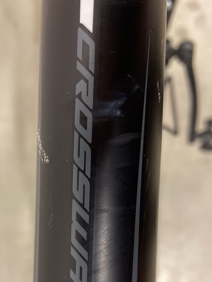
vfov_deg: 47.6
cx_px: 81
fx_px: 310
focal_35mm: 38
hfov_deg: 37.5
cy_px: 202
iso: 200
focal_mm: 4.2
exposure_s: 1/50
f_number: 1.6
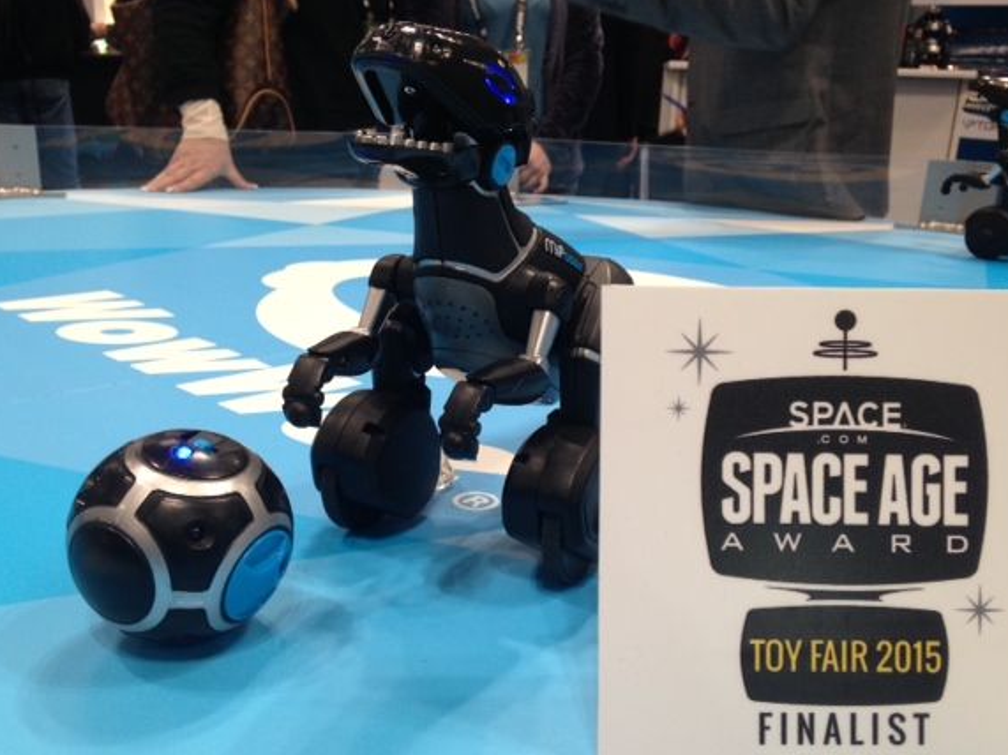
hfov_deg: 50.1
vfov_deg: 38.6
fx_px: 1077
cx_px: 526
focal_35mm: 37
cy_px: 418
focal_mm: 4.12
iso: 100
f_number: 2.4
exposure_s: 1/20
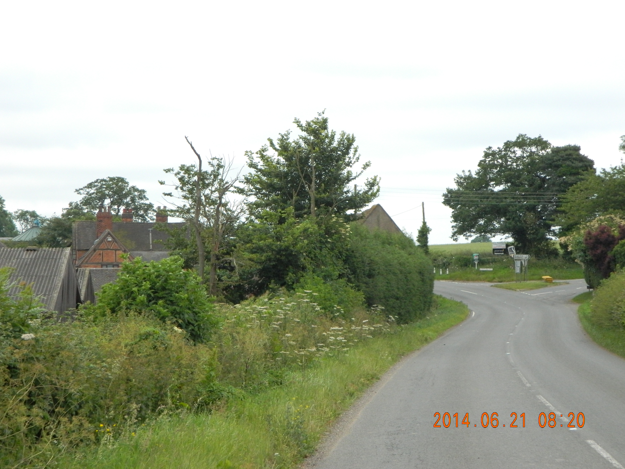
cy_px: 234
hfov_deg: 23.3
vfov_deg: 17.6
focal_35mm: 84
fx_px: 1517
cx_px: 312
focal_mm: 15.1
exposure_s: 1/400
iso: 320
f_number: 4.2
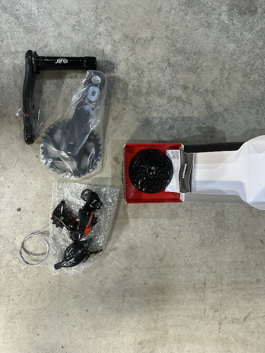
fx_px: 245
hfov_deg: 56.8
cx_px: 132
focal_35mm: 24
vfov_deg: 71.6
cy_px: 176
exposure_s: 1/60
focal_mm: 6.86
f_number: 1.78
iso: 400
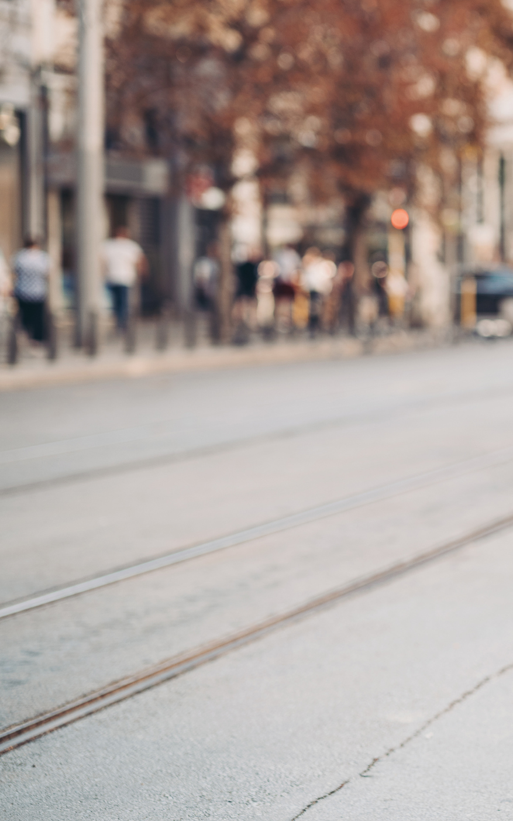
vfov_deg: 15.9
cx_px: 583
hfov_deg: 9.9
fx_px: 2930
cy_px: 408
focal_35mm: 131
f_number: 2
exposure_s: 1/800
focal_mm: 85
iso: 200
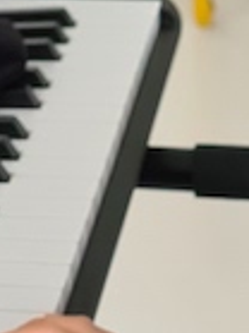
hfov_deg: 7.8
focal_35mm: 189
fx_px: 1815
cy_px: 244
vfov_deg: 10.5
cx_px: -5
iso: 200
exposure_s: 1/50
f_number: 1.8
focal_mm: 5.4
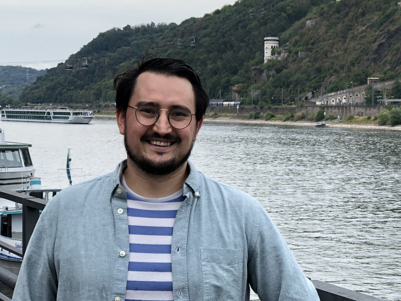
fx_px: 1158
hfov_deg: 19.3
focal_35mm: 100
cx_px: 351
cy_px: 166
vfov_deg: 14.8
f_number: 2.8
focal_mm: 6.6
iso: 20
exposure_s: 1/126
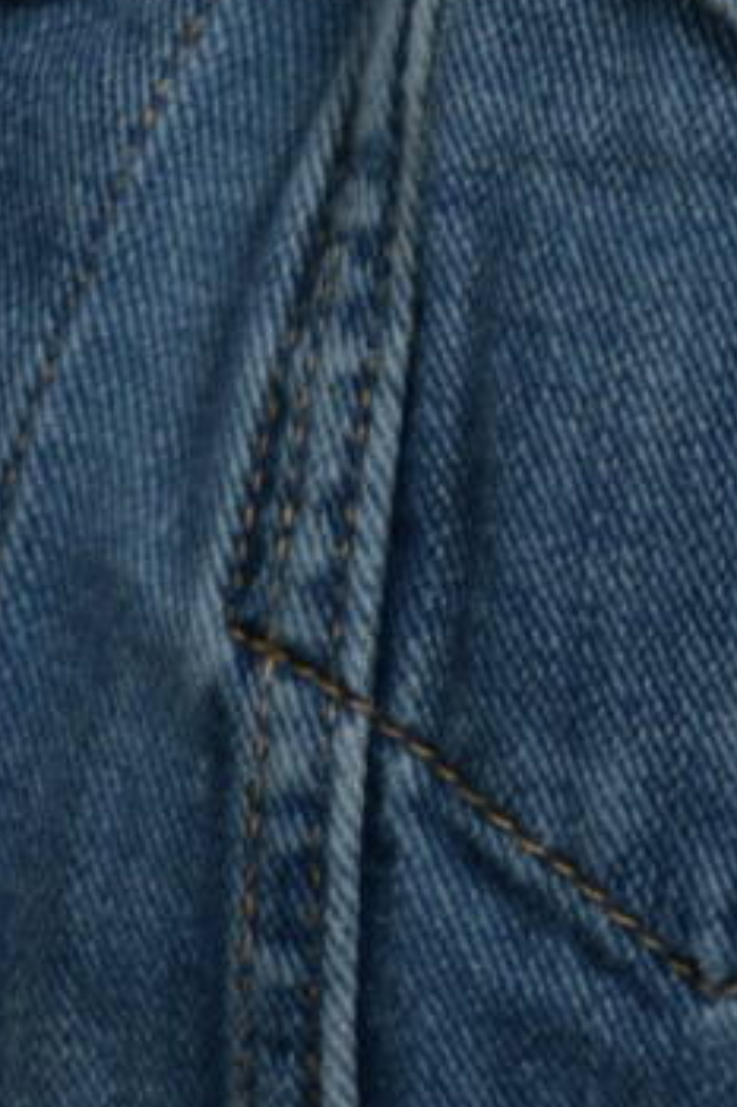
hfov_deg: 1.8
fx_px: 23636
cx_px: 489
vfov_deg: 2.6
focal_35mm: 769
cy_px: -2325
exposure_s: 1/125
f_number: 11
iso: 100
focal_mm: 70
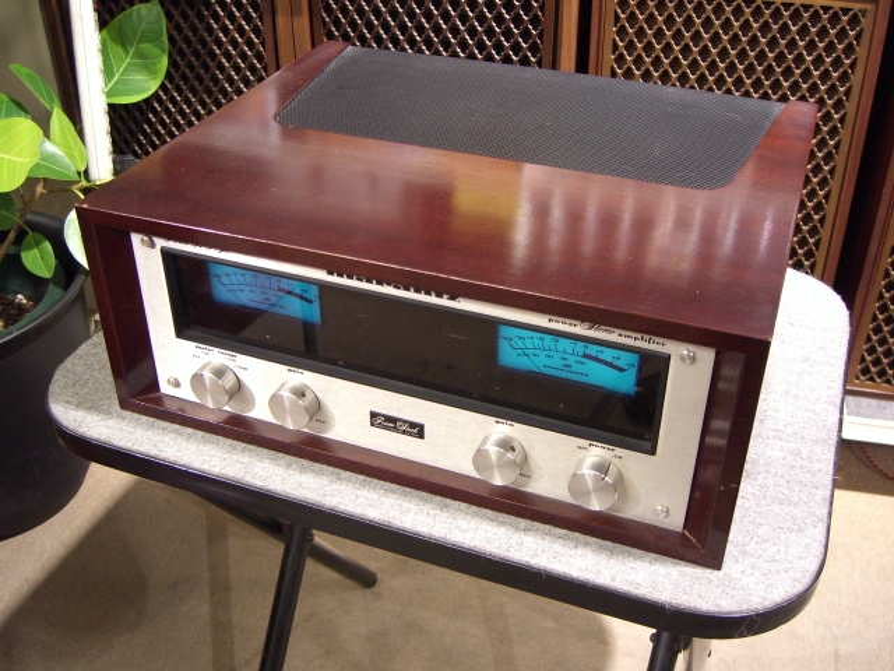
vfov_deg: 37.7
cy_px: 336
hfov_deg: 49.0
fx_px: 981
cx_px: 447
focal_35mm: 38
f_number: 2.8
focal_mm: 7.9
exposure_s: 1/13
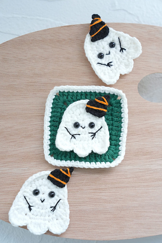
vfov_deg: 28.8
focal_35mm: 70
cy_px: 122
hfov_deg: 19.5
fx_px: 472
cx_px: 81
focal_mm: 70
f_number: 5
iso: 3200
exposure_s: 1/250
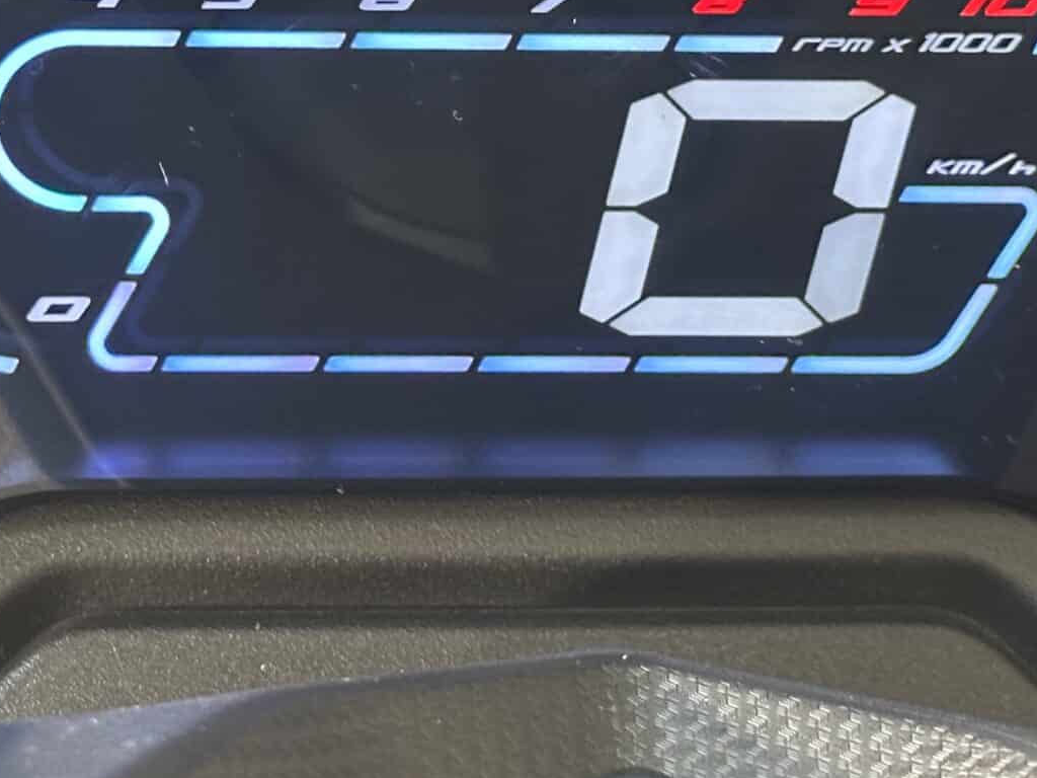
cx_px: 503
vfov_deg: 12.3
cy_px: 352
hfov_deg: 16.4
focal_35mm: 120
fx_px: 3595
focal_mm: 6.86
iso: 400
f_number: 1.78
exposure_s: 1/25
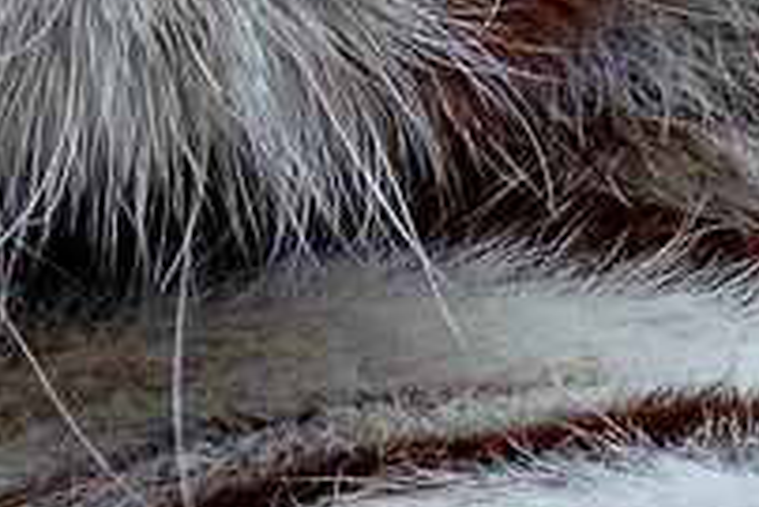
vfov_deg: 0.9
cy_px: -860
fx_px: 33778
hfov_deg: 1.3
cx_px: 64
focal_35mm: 1601
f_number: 4
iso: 125
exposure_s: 1/320
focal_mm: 73.3
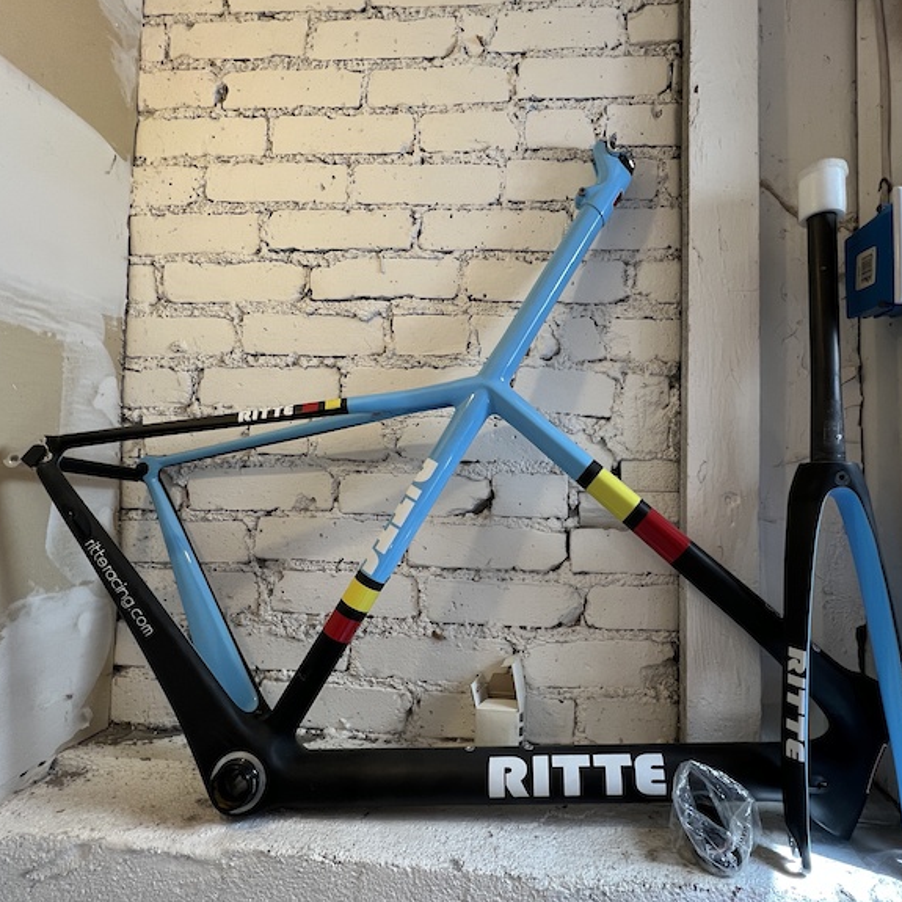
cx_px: 522
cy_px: 450
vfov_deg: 87.4
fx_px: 472
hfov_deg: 86.7
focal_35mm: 16
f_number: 1.8
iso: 160
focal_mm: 1.57
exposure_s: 1/120
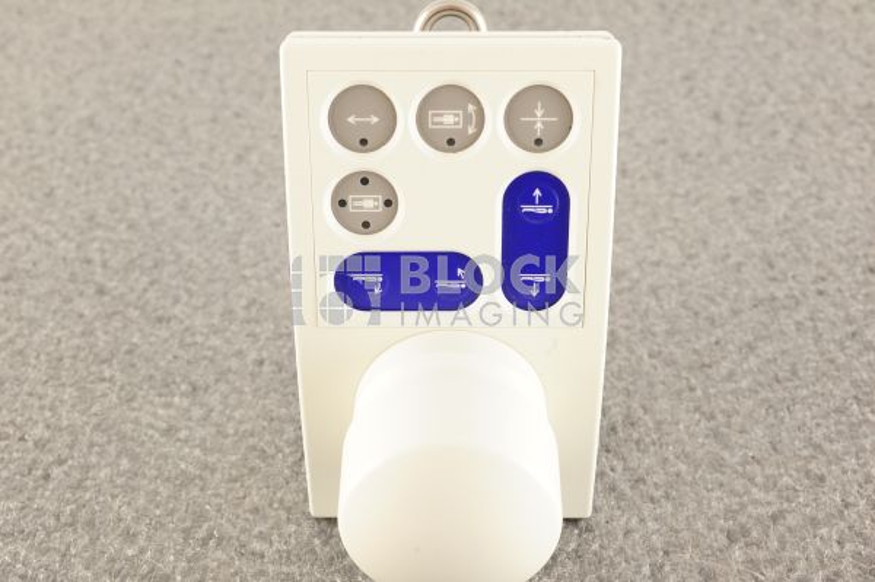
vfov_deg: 26.9
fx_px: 1214
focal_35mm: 50
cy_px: 291
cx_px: 438
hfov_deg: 39.6
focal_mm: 50
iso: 1600
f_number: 11
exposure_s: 1/160
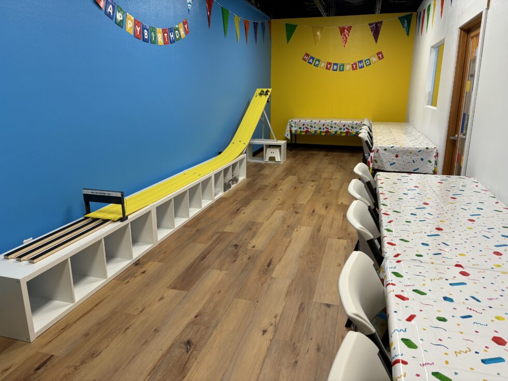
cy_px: 190
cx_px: 254
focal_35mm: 26
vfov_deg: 53.1
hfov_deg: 67.3
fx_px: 382
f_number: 1.6
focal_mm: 5.96
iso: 100
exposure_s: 1/60
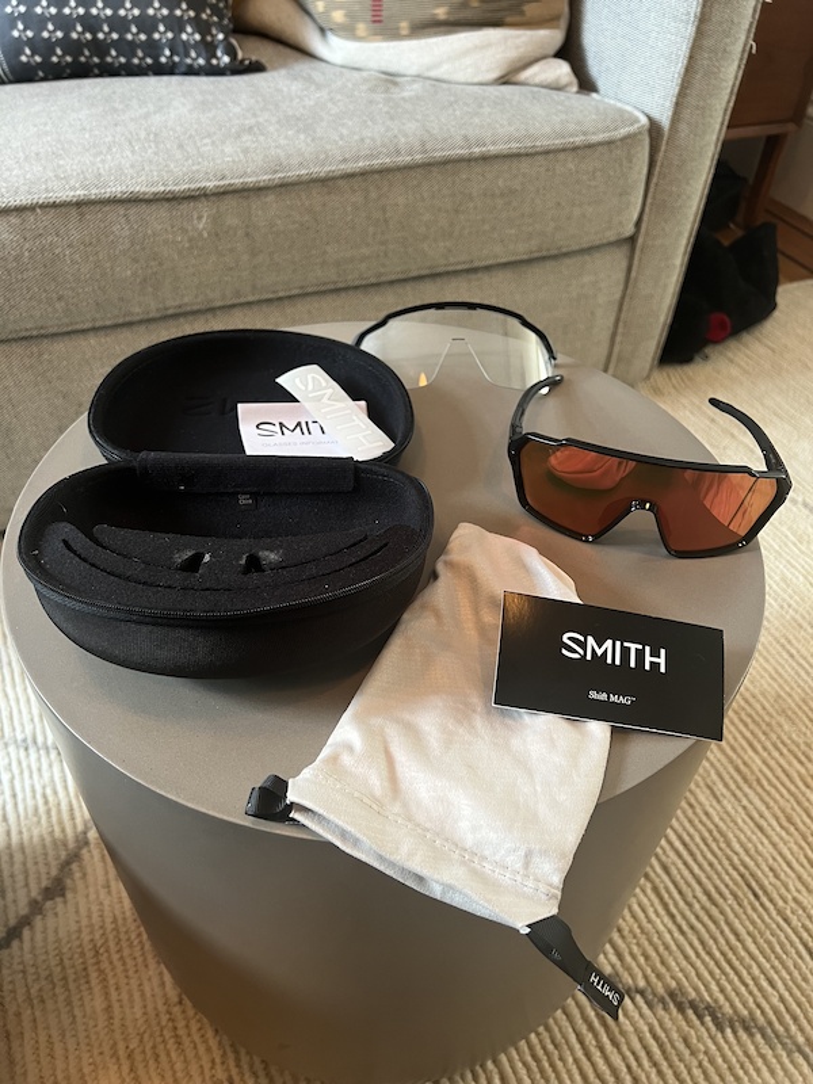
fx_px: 814
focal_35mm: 26
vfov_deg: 67.3
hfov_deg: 53.1
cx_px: 406
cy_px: 542
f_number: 1.5
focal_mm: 5.7
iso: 250
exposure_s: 1/60
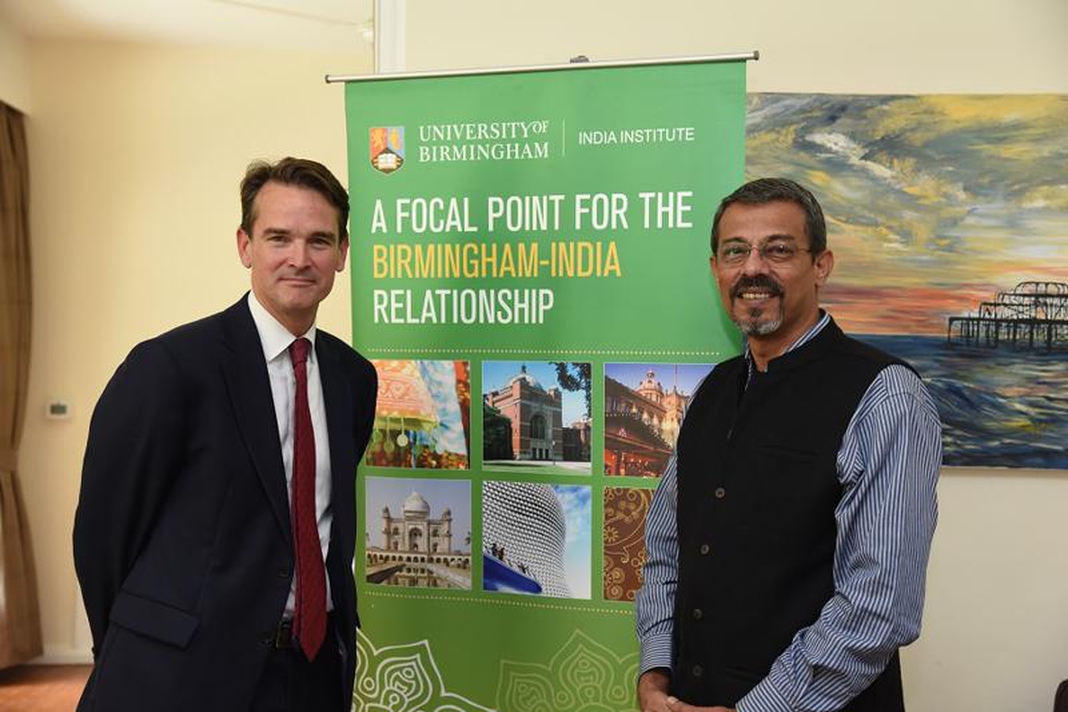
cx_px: 534
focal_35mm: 52
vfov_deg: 26.0
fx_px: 1542
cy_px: 356
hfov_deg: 38.2
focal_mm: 52
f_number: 4.5
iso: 1600
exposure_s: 1/125
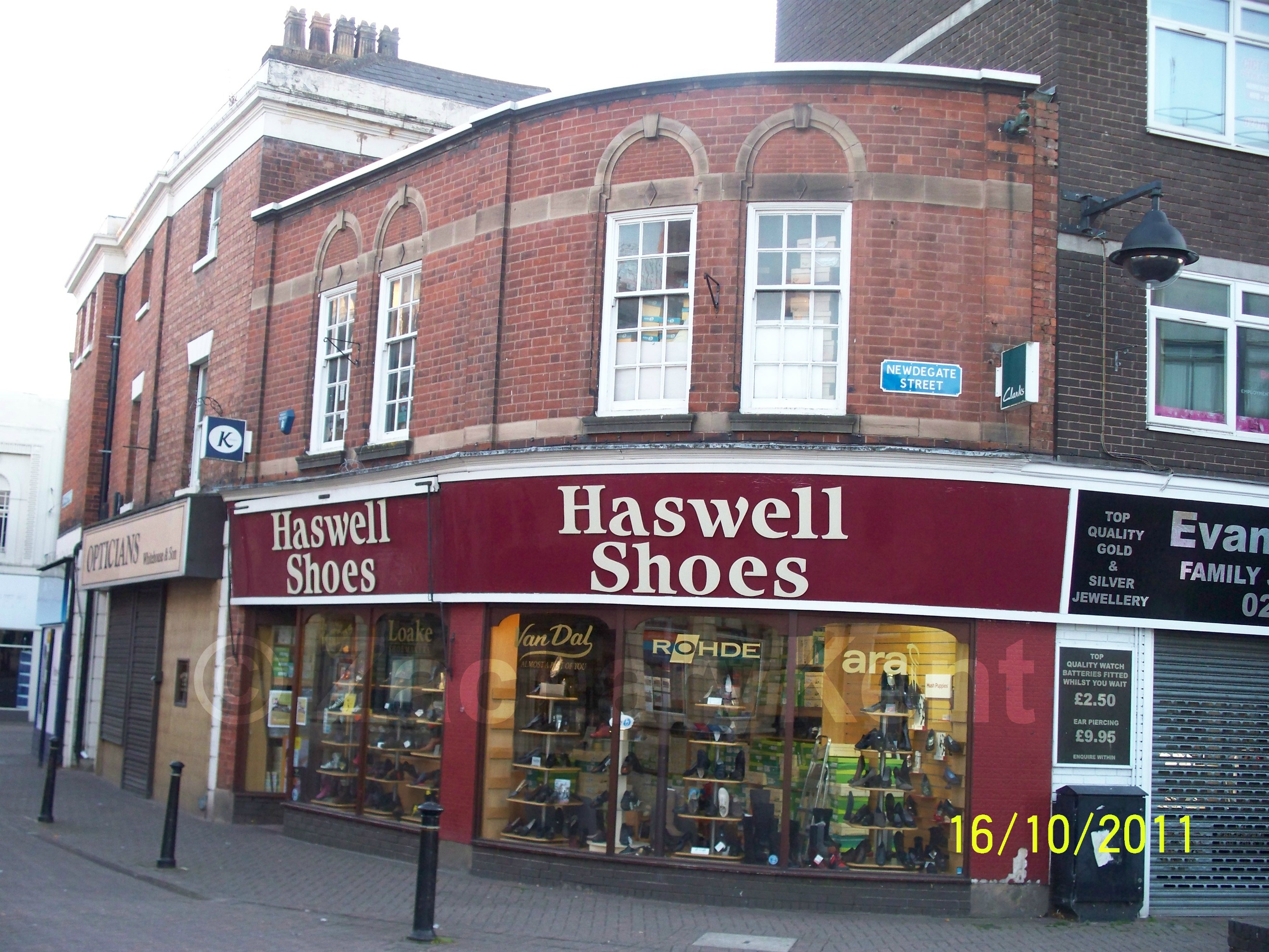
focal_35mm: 47
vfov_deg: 30.9
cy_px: 476
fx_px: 1723
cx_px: 634
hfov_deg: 40.4
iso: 200
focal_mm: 9.86
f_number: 2.9
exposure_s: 1/60
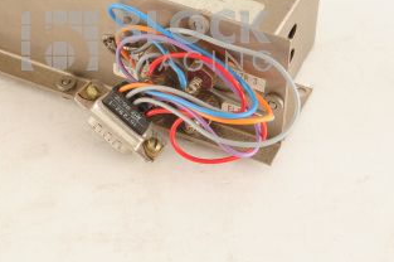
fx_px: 1050
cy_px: 41
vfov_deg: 14.1
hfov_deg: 21.2
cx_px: 147
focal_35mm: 96
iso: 1600
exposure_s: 1/125
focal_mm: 50
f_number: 13
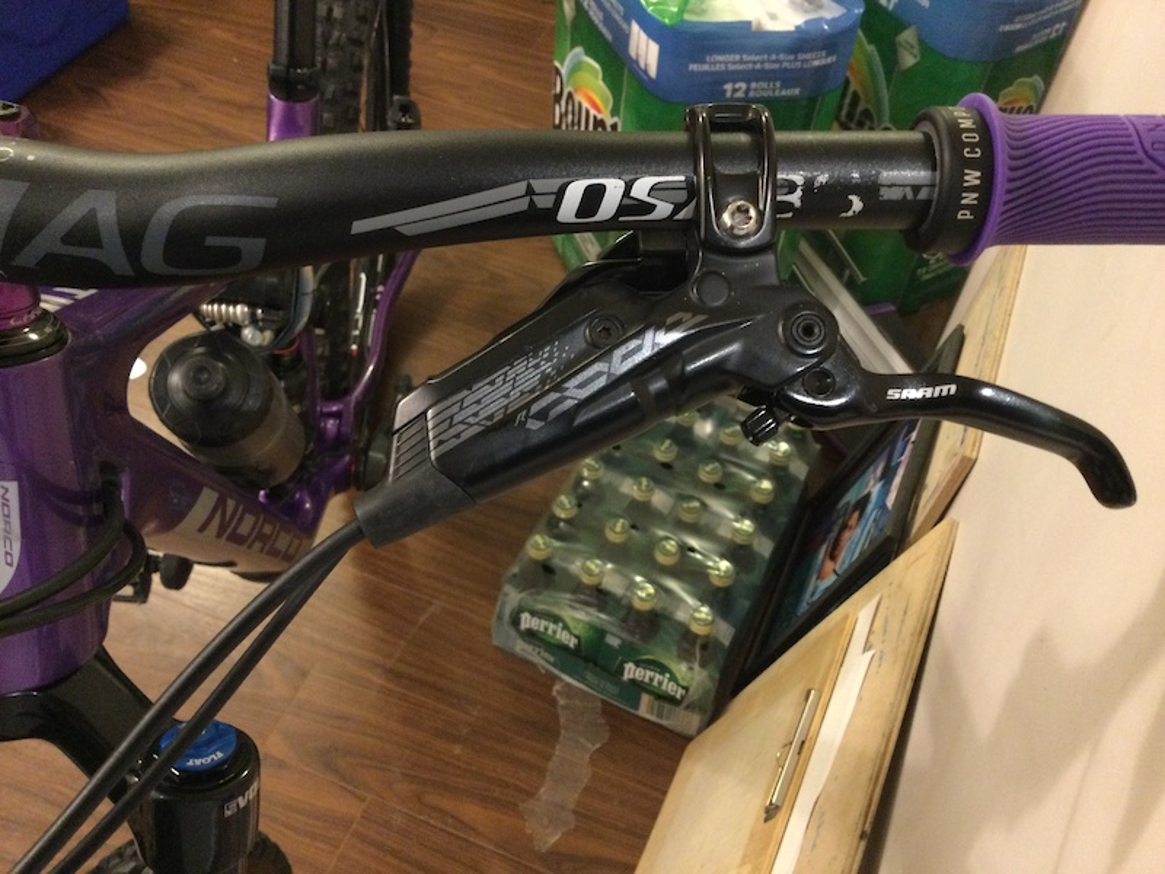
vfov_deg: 45.4
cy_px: 437
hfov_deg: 58.4
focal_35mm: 31
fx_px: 1043
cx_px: 582
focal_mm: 3.3
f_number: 2.4
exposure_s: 1/15
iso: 400
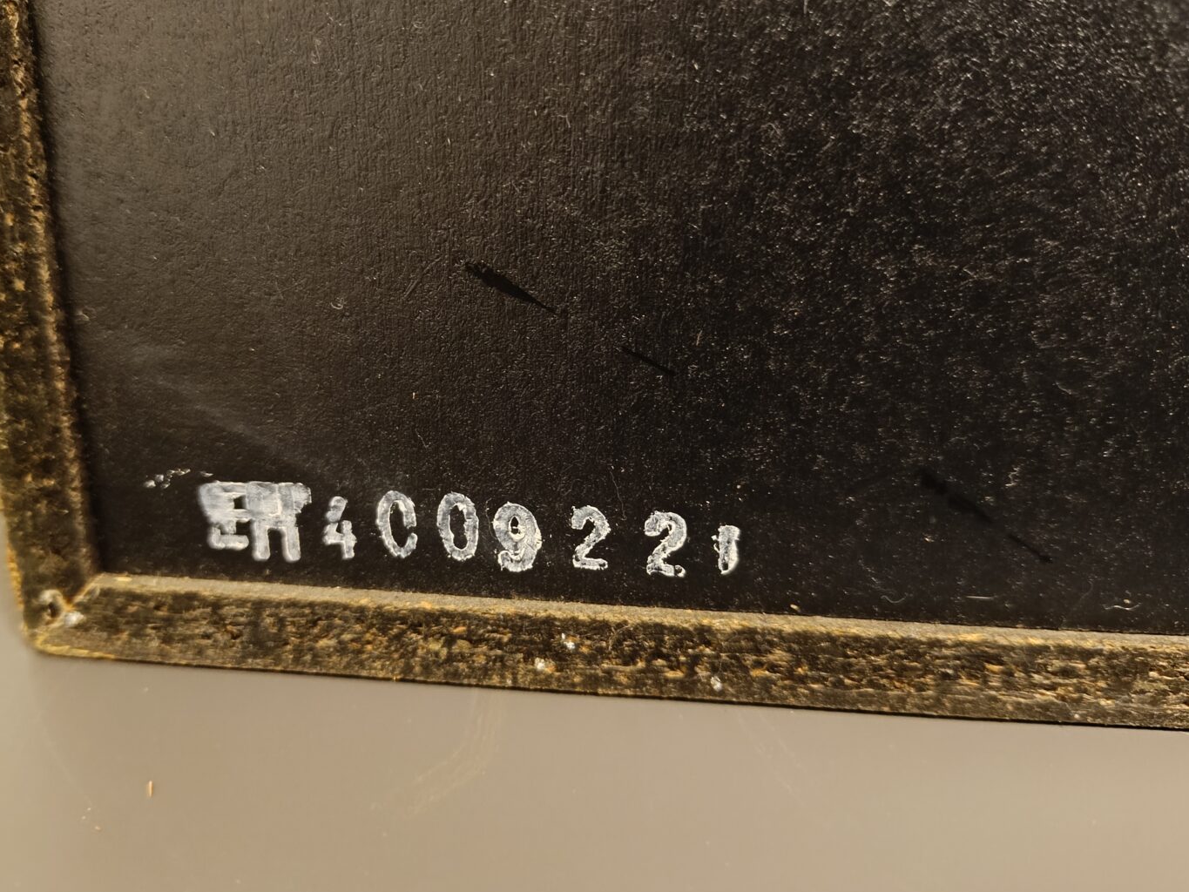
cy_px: 417
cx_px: 544
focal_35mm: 27
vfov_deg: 51.3
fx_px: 927
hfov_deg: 65.2
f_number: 1.88
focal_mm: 5.59
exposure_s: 1/25
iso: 1355
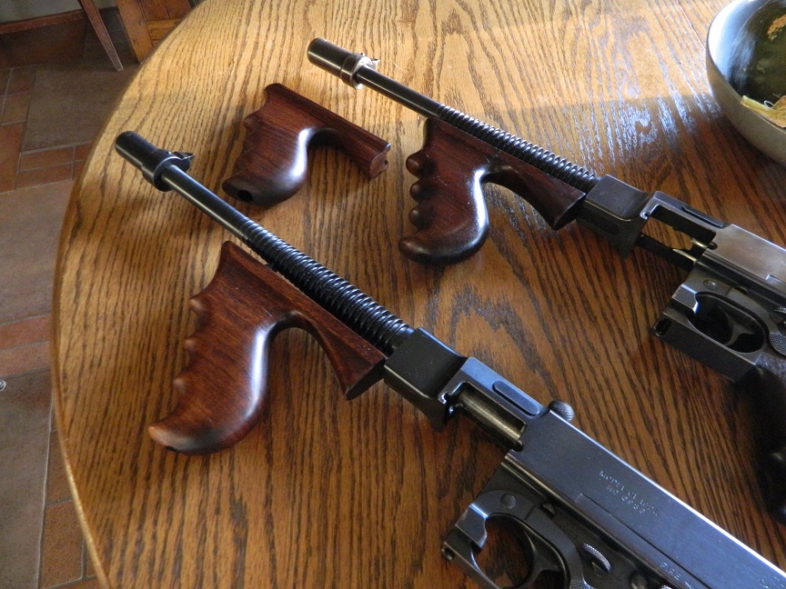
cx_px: 393
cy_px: 294
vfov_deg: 54.9
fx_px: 568
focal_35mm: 25
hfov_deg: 69.4
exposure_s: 1/6
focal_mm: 4.5
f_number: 3.1
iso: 400
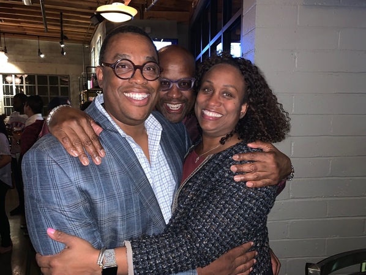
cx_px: 183
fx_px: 275
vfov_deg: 53.1
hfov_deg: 67.3
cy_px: 138
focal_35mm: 26
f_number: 1.8
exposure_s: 1/12
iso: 125
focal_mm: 4.25
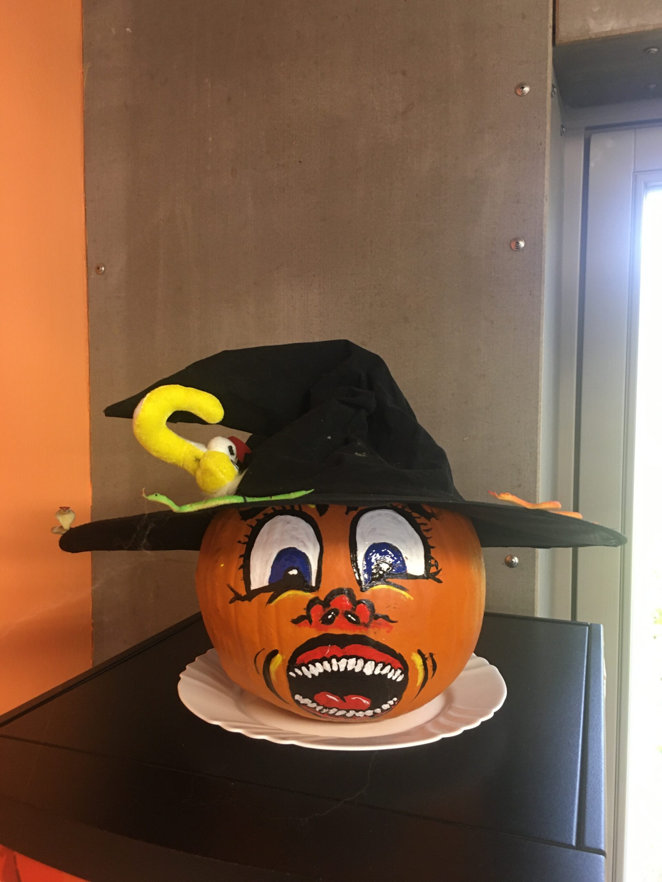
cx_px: 331
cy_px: 441
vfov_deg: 61.7
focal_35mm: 29
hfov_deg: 48.2
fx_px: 739
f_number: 2.2
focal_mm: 4.15
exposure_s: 1/33
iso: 160
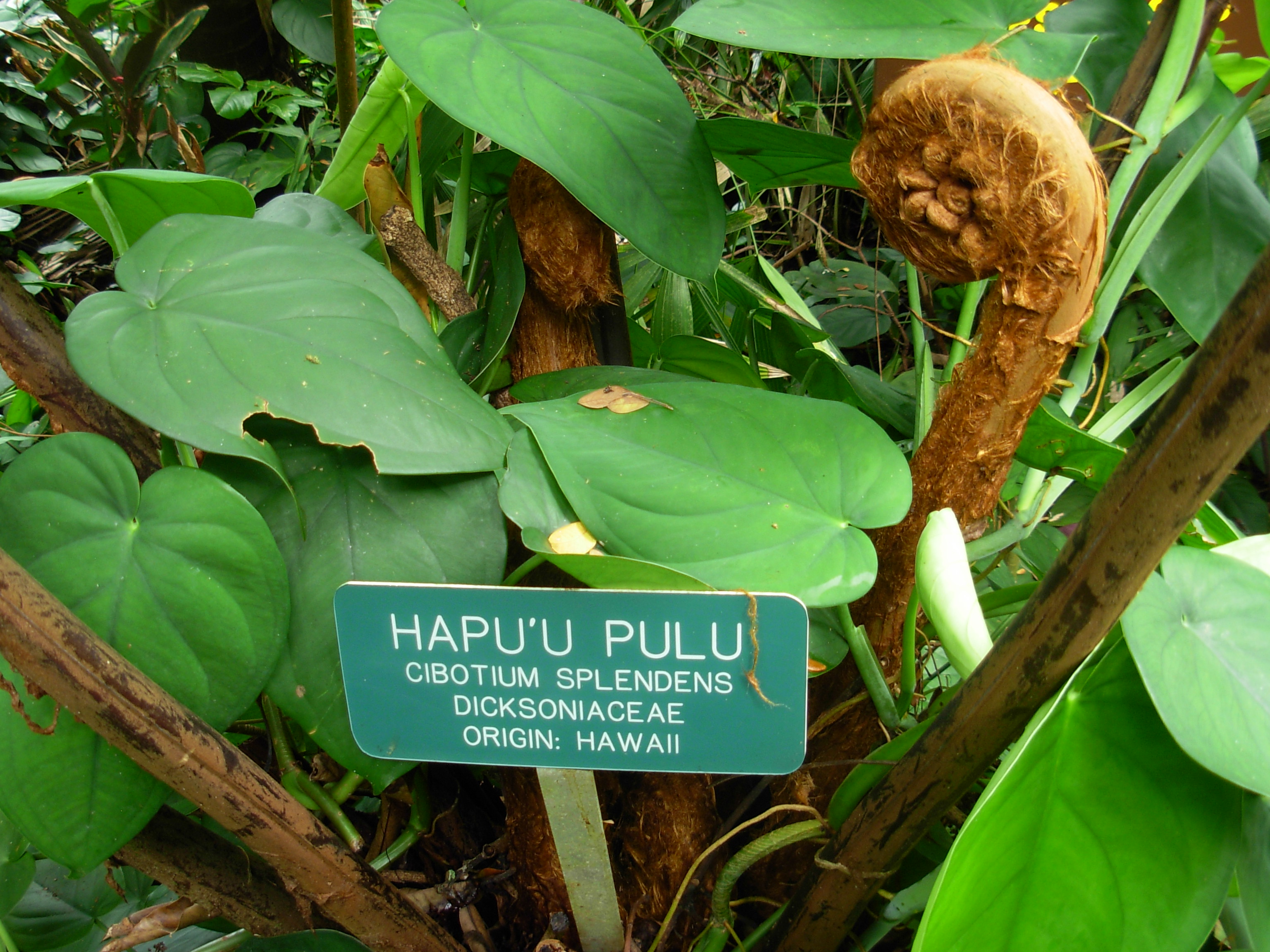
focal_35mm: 38
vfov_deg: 37.7
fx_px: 1394
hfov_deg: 49.0
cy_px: 476
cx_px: 635
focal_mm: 6.3
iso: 79
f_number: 2.9
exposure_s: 1/8
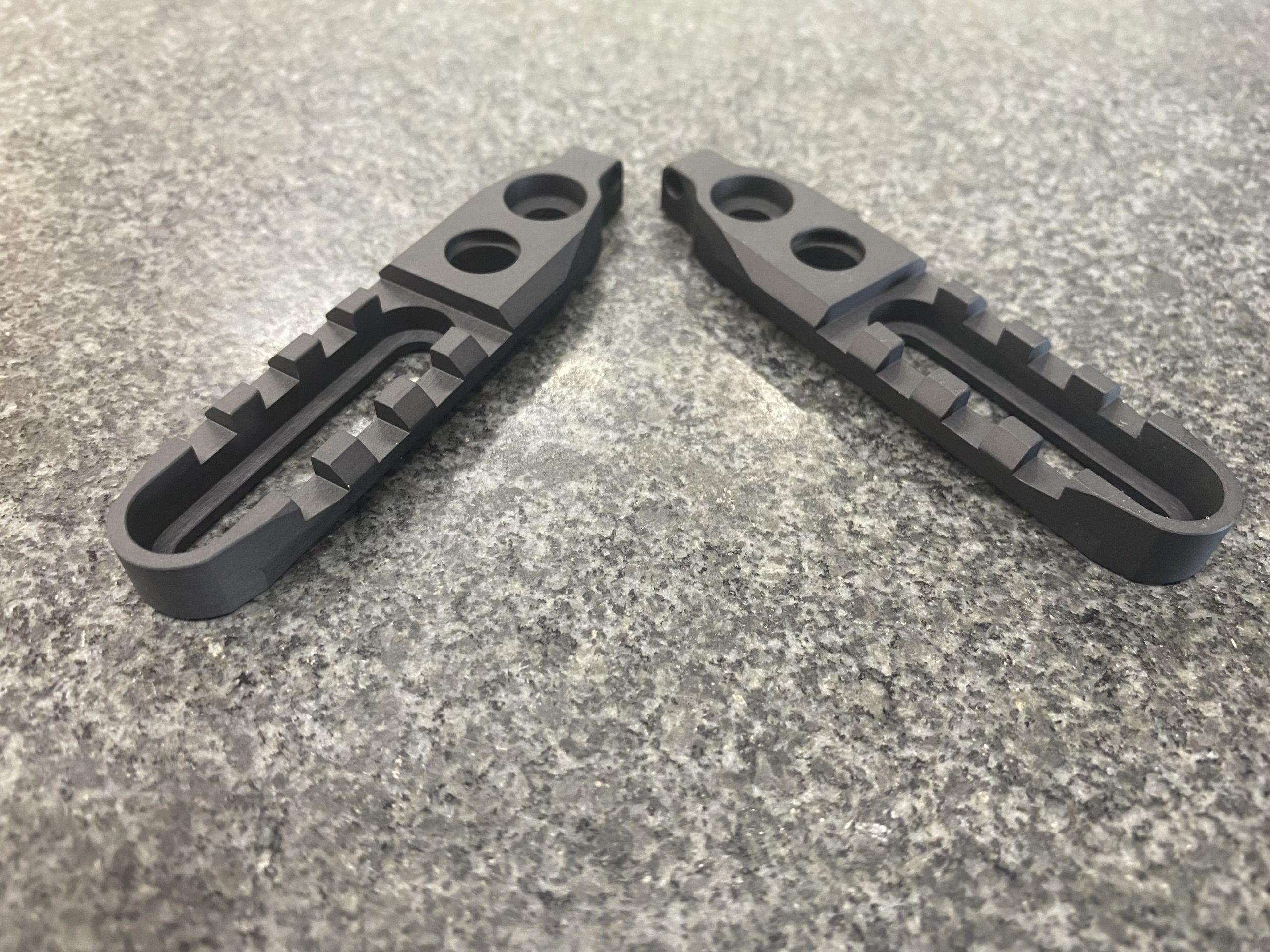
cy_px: 476
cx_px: 635
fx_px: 954
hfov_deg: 67.3
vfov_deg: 53.1
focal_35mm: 26
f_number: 1.8
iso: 250
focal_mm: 4.25
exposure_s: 1/60
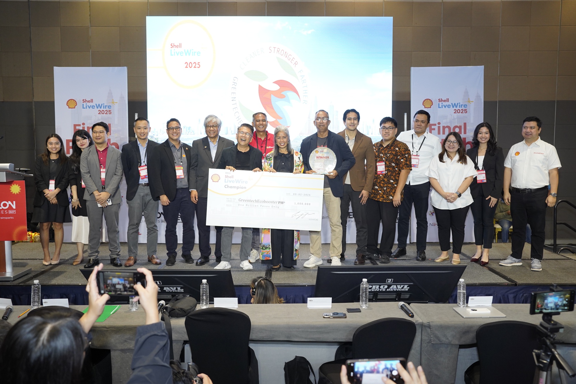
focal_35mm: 32
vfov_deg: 41.1
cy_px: 192
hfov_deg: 58.7
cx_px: 288
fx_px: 512
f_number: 4.5
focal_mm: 32
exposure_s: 1/125
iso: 2000
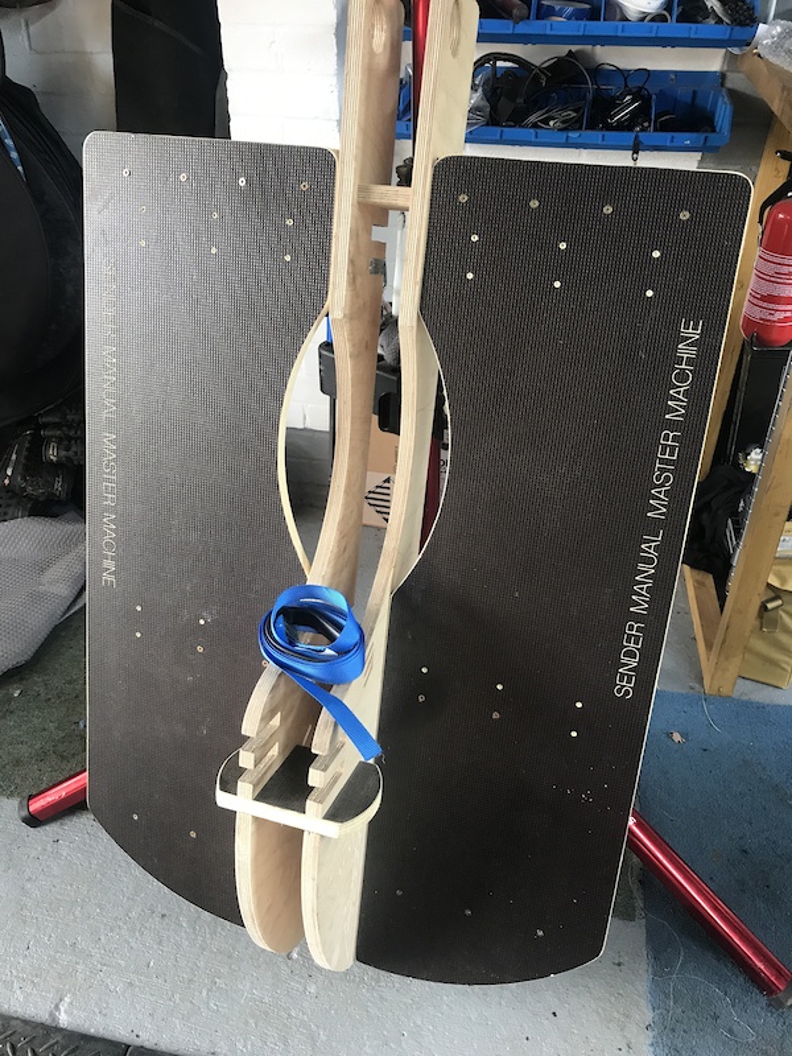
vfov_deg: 63.4
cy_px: 528
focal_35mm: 28
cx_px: 396
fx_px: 854
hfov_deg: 49.7
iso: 32
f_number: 1.8
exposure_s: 1/33
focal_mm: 3.99
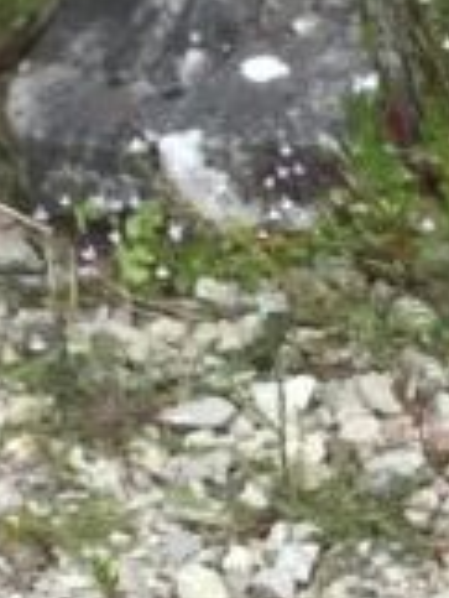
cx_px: 1451
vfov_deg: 8.2
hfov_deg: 5.9
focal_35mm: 231
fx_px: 3990
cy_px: 1122
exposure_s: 1/403
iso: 25
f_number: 2.4
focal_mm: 3.3
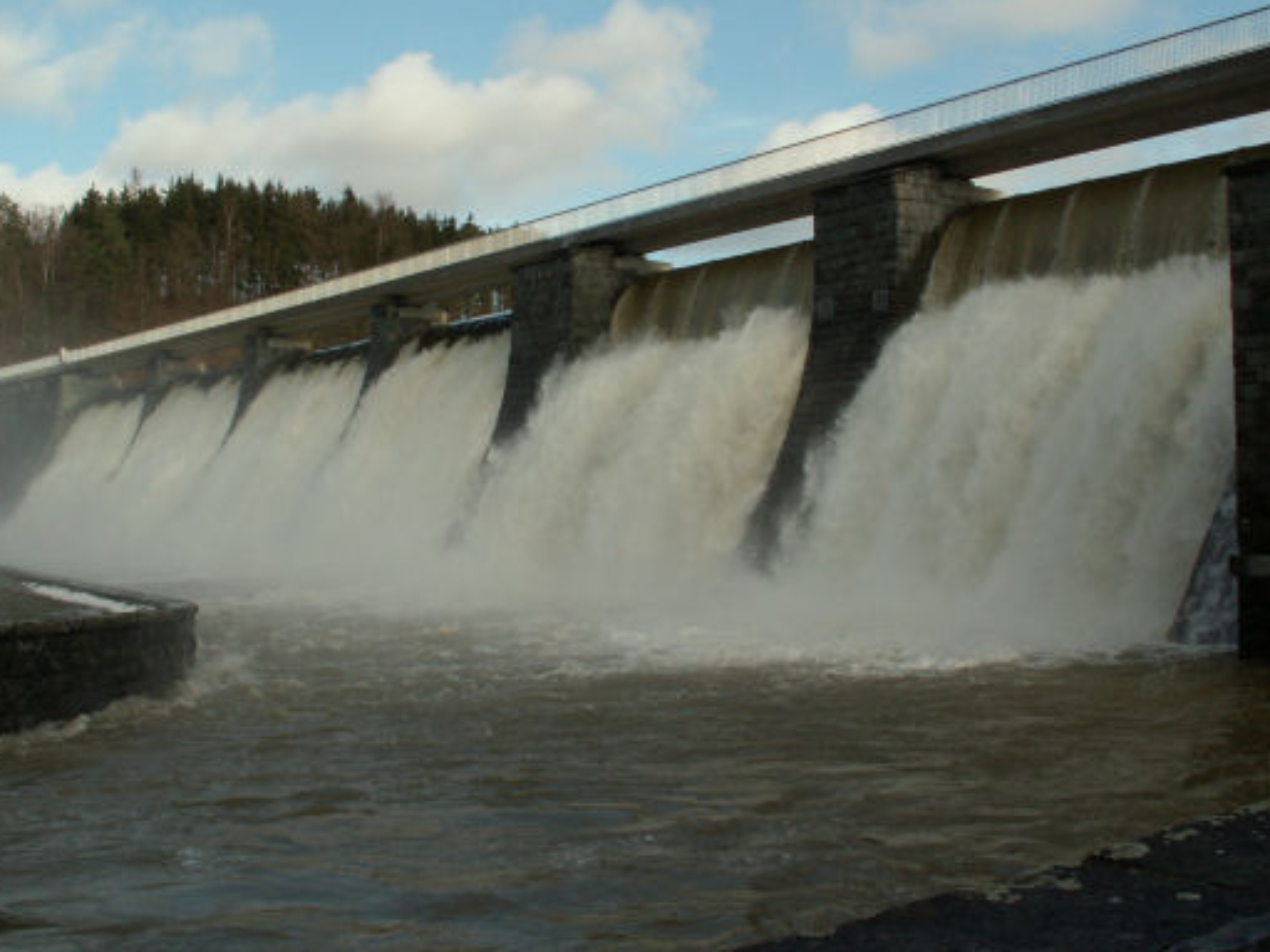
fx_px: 1504
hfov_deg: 45.7
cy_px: 466
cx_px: 588
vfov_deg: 35.1
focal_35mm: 41
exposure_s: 1/125
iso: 50
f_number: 8
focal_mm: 5.86
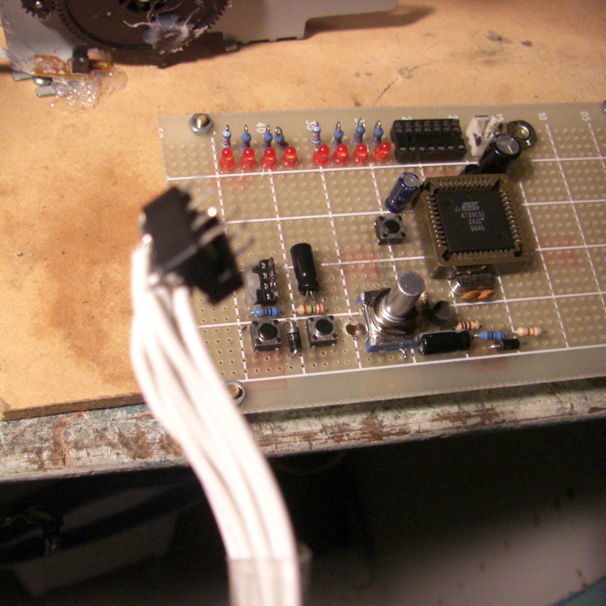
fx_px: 891
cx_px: 253
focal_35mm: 45
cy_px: 303
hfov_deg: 37.5
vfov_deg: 37.6
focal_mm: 6.3
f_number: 3.4
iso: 400
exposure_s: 1/60
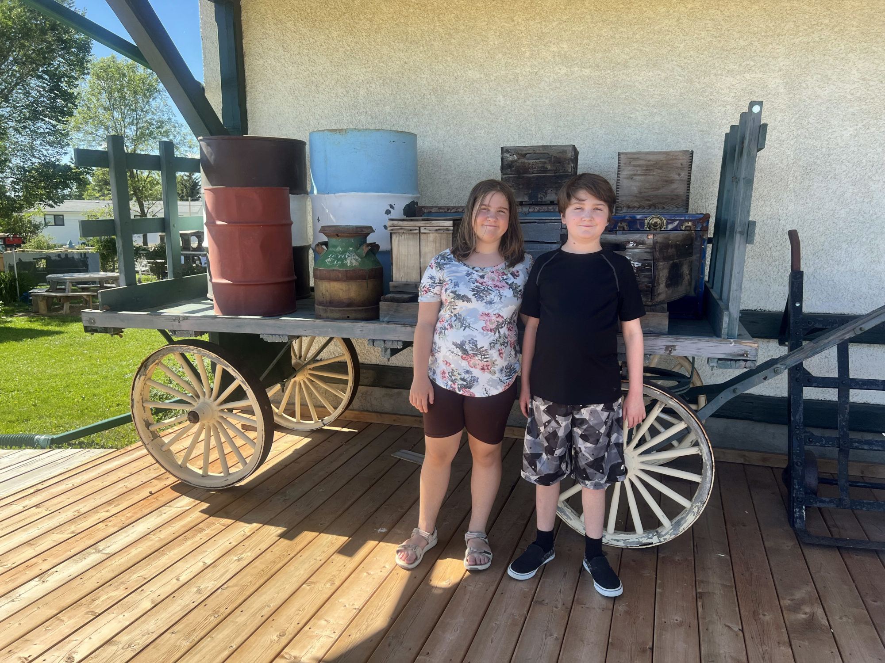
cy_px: 332
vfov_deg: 53.1
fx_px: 665
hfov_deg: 67.3
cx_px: 442
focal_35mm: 26
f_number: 1.5
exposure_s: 1/1058
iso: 50
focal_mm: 5.7
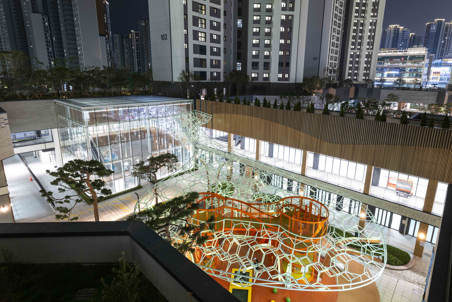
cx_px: 226
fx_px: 239
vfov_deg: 64.6
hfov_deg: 86.9
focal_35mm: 19
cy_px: 151
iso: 400
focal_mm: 19
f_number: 6.3
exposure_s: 1
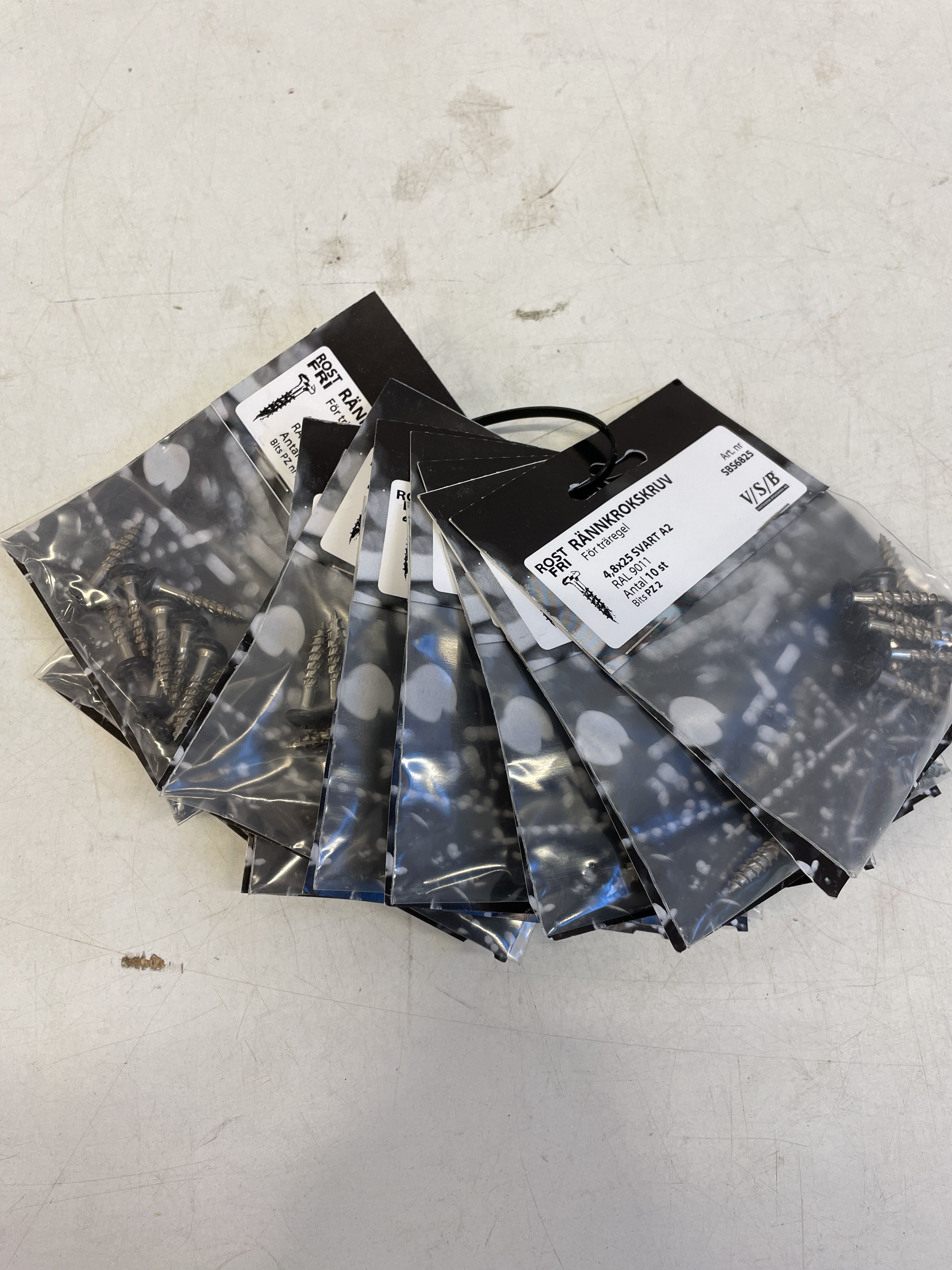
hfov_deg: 51.3
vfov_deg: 65.3
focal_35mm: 27
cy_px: 658
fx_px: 990
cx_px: 492
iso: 64
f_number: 1.6
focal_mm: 4.2
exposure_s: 1/100
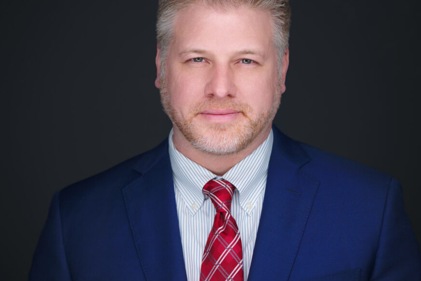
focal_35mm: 123
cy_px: 120
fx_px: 1439
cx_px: 209
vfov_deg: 11.1
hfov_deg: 16.6
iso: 160
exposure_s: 1/160
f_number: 4
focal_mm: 105
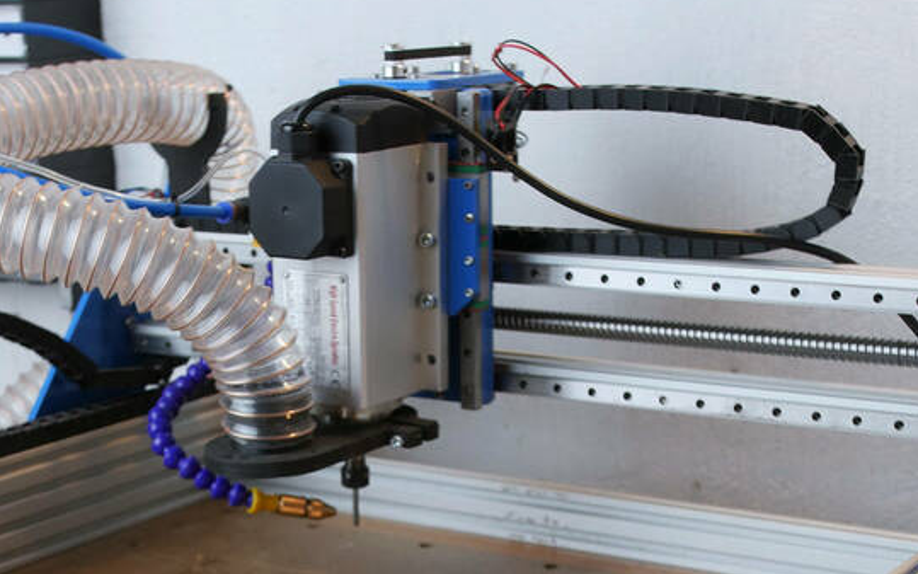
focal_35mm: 83
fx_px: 2077
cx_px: 350
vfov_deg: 15.4
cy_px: 590
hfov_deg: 24.9
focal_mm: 21
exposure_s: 1/80
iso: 400
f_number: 2.5
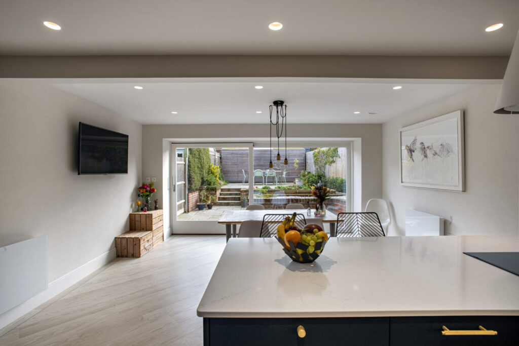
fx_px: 245
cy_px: 173
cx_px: 260
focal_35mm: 17
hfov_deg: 93.3
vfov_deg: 70.5
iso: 160
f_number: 14
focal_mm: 17
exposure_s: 1/80
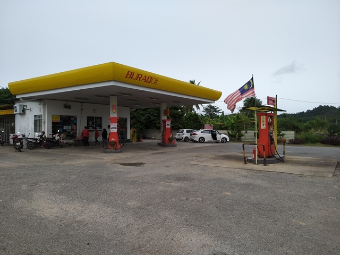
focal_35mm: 22
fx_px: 216
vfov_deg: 61.1
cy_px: 128
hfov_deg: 76.4
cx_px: 170
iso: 100
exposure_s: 1/961
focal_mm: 3.81
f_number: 2.2
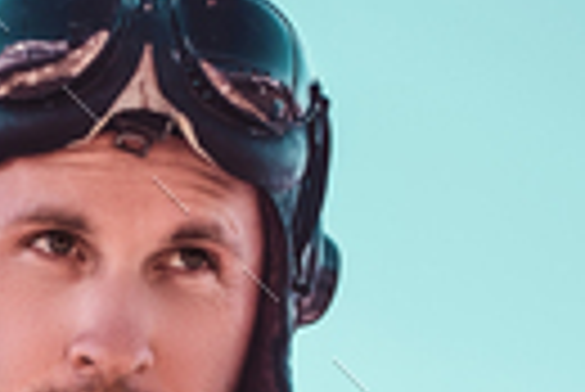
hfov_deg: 5.4
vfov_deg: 3.6
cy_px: 764
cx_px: -166
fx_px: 6198
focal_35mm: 381
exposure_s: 1/1000
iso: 200
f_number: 1.6
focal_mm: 56
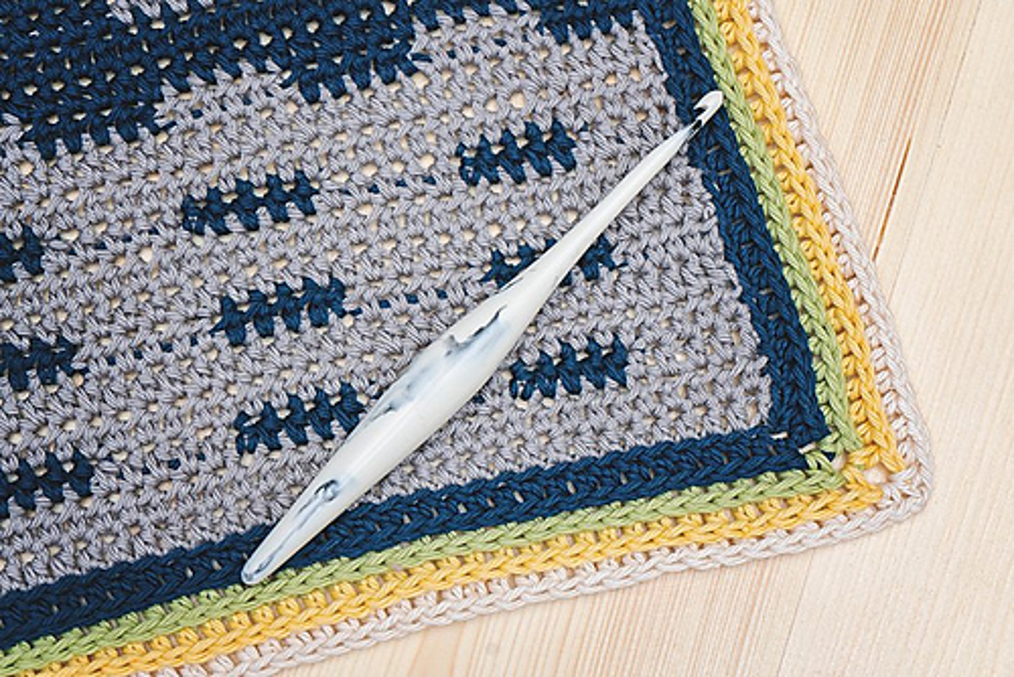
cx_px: 507
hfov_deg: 28.8
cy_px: 338
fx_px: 1973
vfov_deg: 19.5
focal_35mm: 70
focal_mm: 70
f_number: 5.6
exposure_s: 1/125
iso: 500
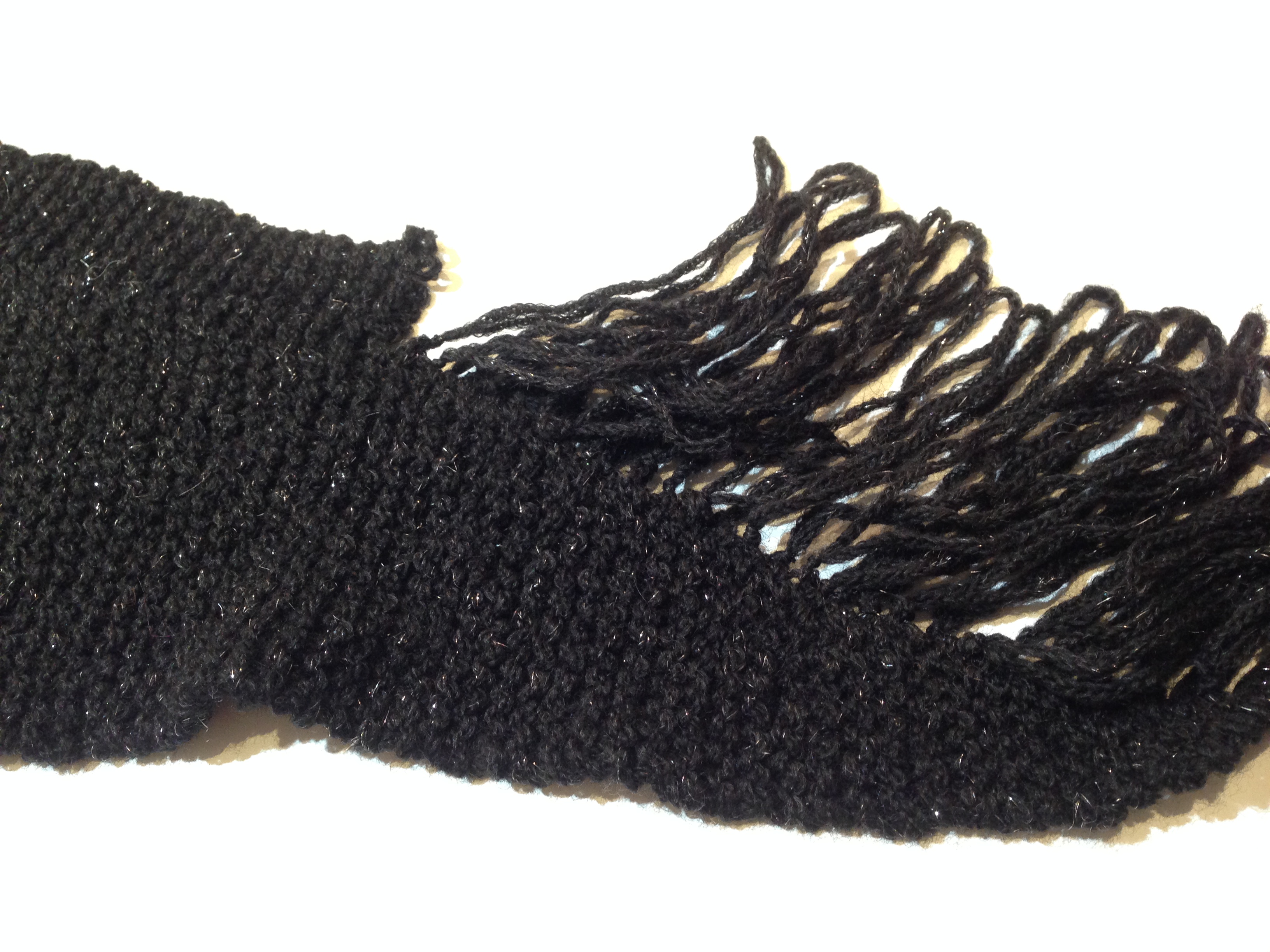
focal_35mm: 33
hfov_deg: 55.4
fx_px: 1211
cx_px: 635
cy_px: 476
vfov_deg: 42.9
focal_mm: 4.12
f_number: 2.4
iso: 160
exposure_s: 1/20
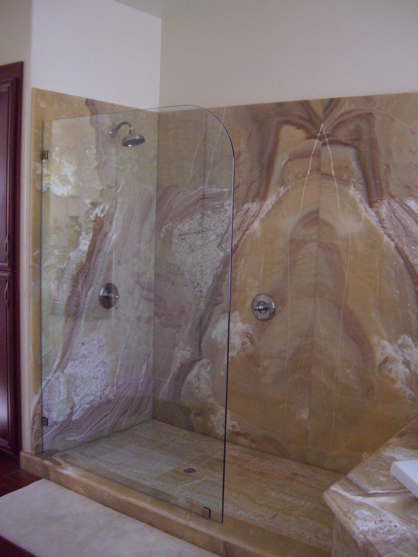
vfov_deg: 49.0
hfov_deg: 37.7
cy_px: 278
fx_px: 612
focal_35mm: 38
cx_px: 209
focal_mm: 7.9
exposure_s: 1/80
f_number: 2.8
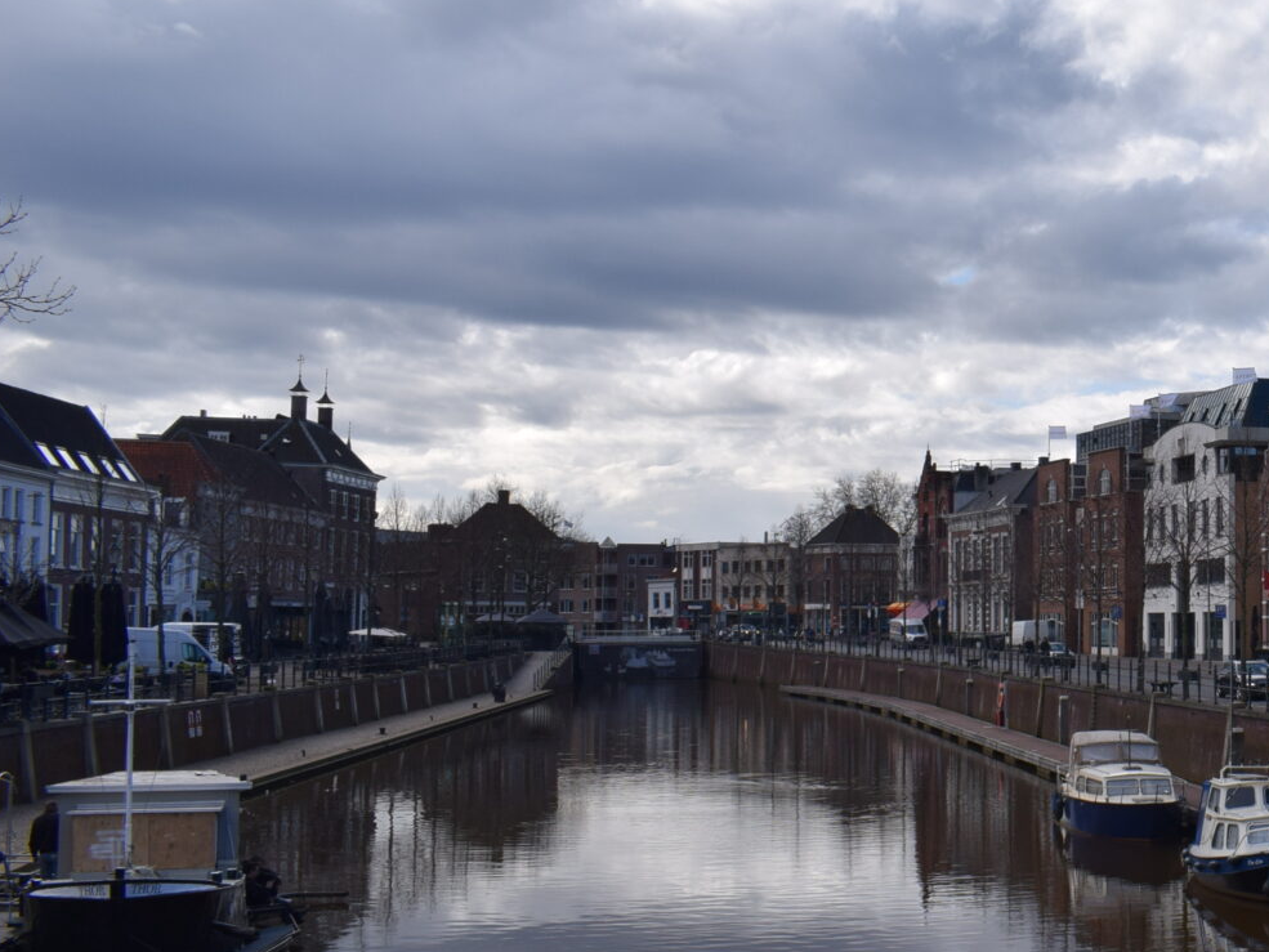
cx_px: 1308
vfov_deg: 27.0
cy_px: 445
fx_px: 1980
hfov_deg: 32.3
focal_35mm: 54
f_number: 11
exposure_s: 1/500
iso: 200
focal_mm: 18
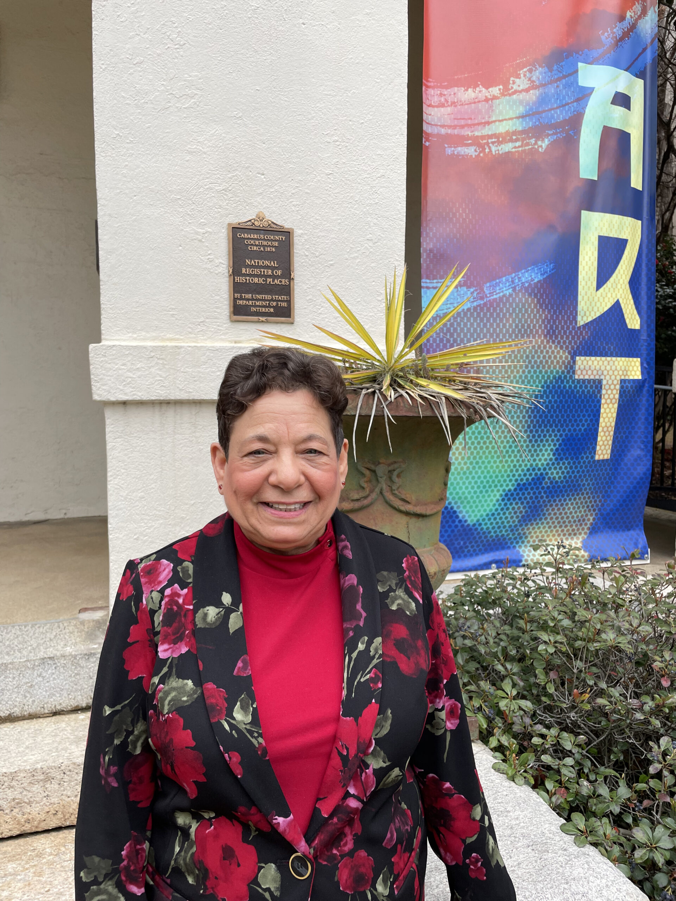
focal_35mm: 26
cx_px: 338
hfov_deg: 53.1
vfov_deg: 67.3
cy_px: 450
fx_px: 677
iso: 32
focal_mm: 4.2
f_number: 1.6
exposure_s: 1/558
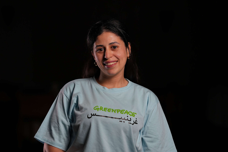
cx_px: 114
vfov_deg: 10.8
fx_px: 804
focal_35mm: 127
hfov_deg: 16.1
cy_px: 76
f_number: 2.2
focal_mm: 85
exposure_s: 1/250
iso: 200
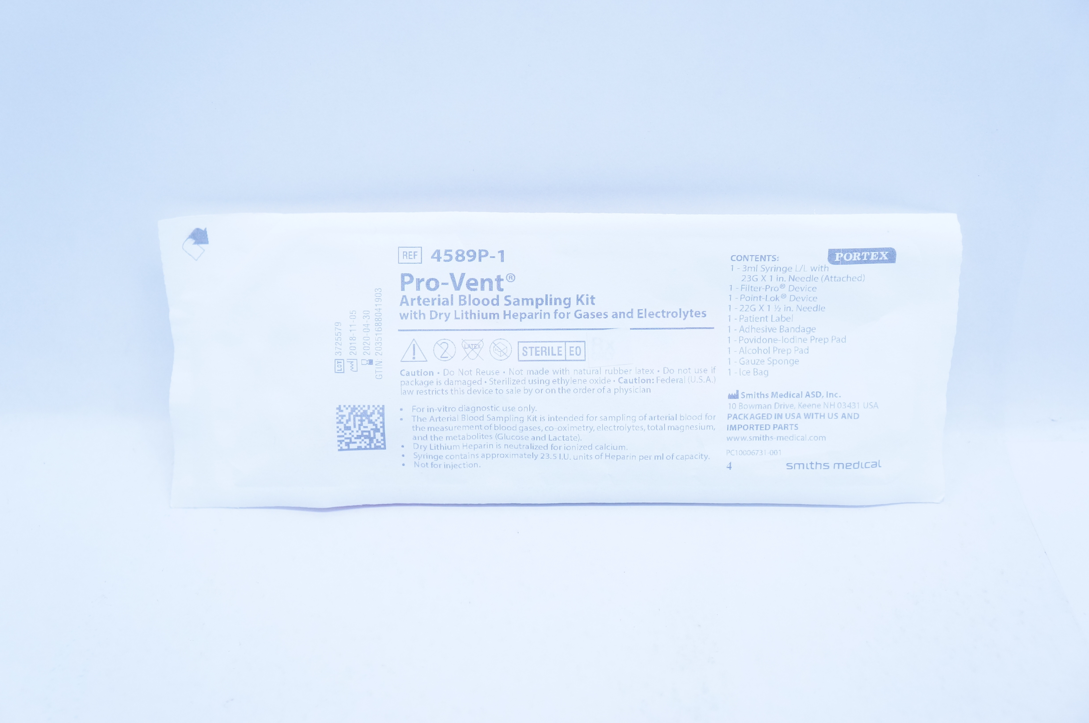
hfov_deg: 46.4
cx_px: 544
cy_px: 362
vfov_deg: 31.8
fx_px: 1269
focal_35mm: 42
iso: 800
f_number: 4.5
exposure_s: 1/200
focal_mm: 28
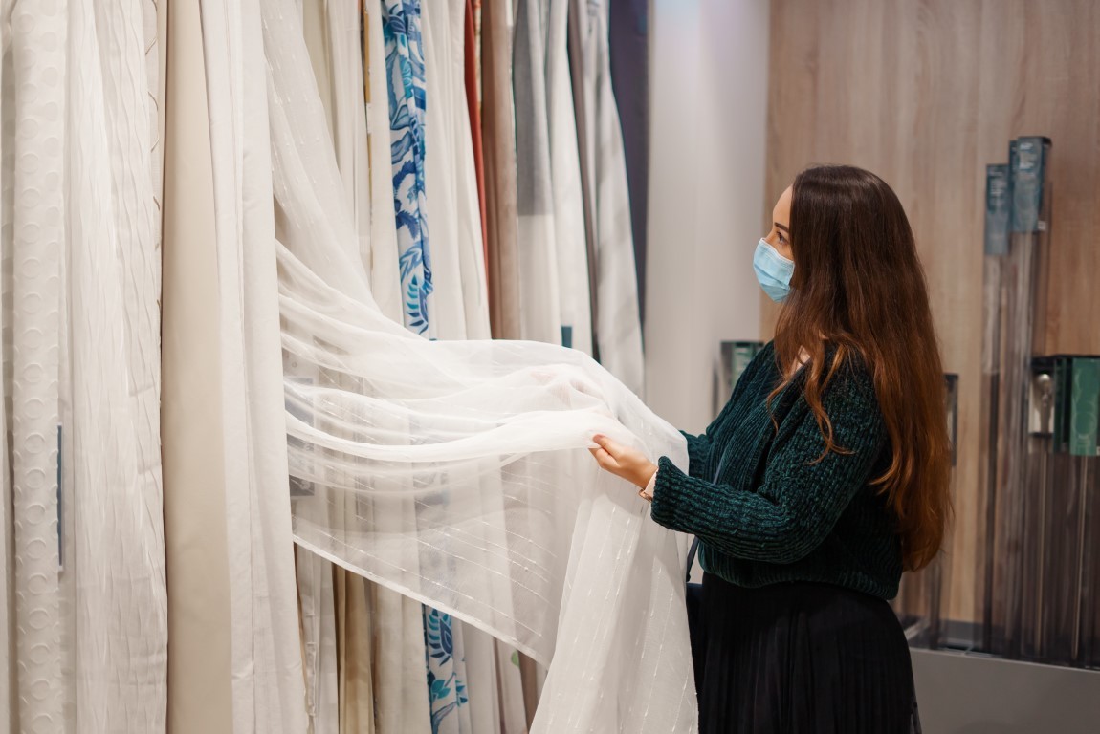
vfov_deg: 27.0
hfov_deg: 39.6
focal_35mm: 50
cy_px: 367
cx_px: 550
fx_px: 1528
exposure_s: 1/800
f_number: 1.8
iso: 500
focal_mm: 50
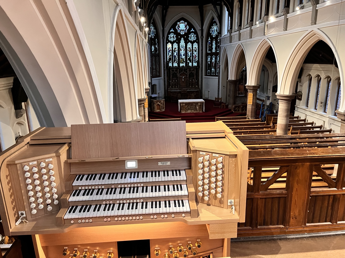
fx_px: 259
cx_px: 172
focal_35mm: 26
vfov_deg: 53.1
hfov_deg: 67.3
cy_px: 129
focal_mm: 5.1
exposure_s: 1/50
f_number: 1.6
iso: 400
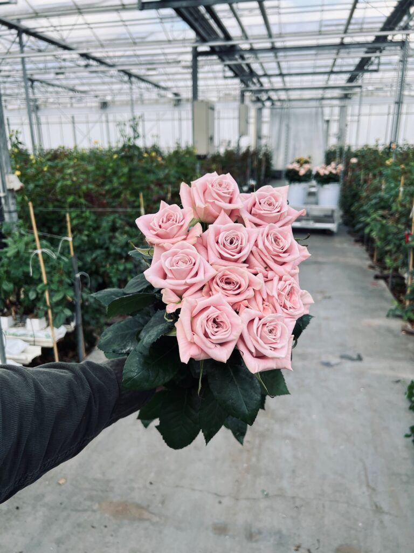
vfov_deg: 67.3
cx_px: 207
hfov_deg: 53.1
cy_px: 276
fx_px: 415
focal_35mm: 26
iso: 50
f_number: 1.5
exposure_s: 1/880
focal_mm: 5.7
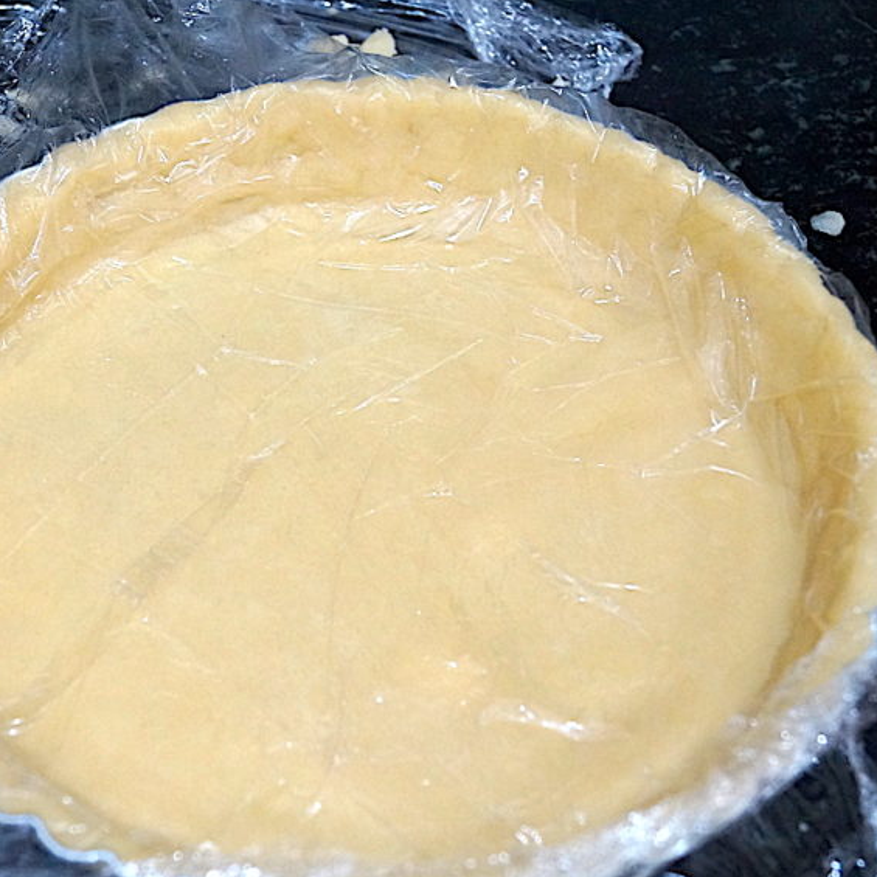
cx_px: 338
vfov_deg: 27.7
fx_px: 1777
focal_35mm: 62
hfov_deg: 27.6
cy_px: 466
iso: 1600
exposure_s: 1/60
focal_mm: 28
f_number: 4.5
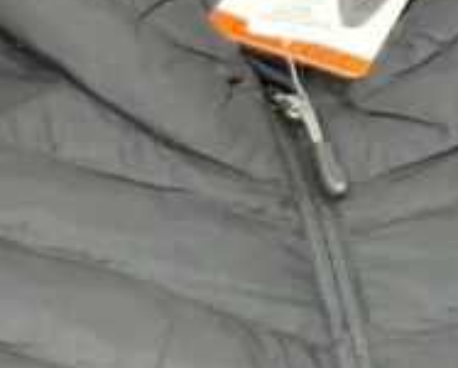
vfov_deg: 9.9
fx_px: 2117
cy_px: 201
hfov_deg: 11.1
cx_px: -473
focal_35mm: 156
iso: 200
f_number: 1.8
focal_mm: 4.25
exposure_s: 1/60
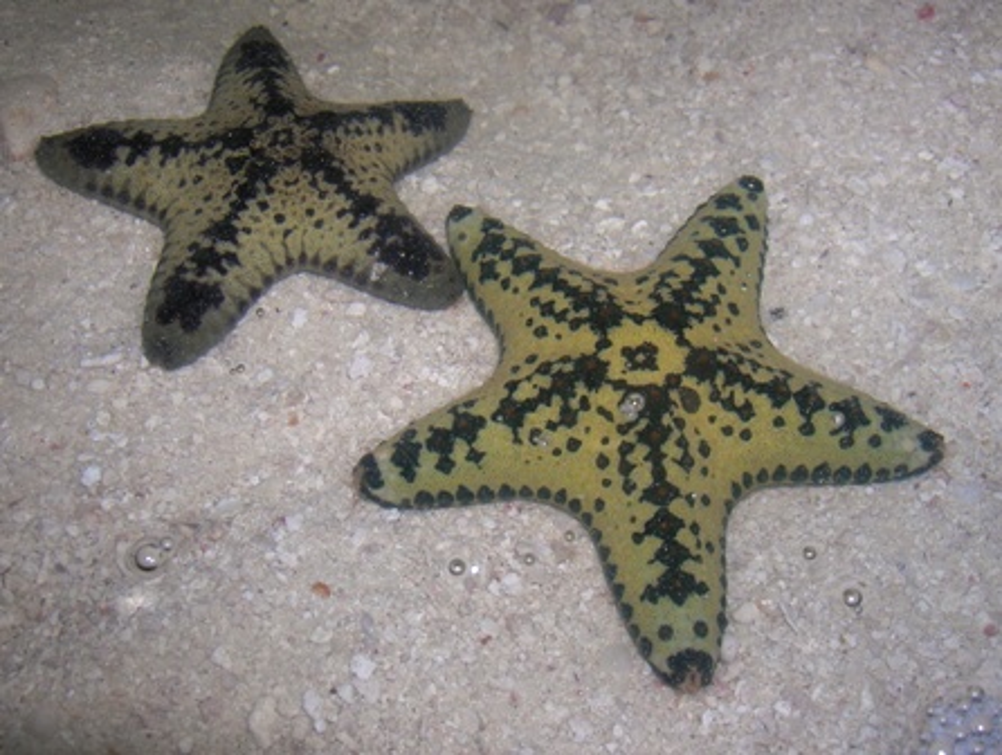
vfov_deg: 41.9
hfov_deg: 53.9
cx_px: 501
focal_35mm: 34
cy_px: 378
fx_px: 986
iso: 50
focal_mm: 5.7
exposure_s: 1/60.1
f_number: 4.9
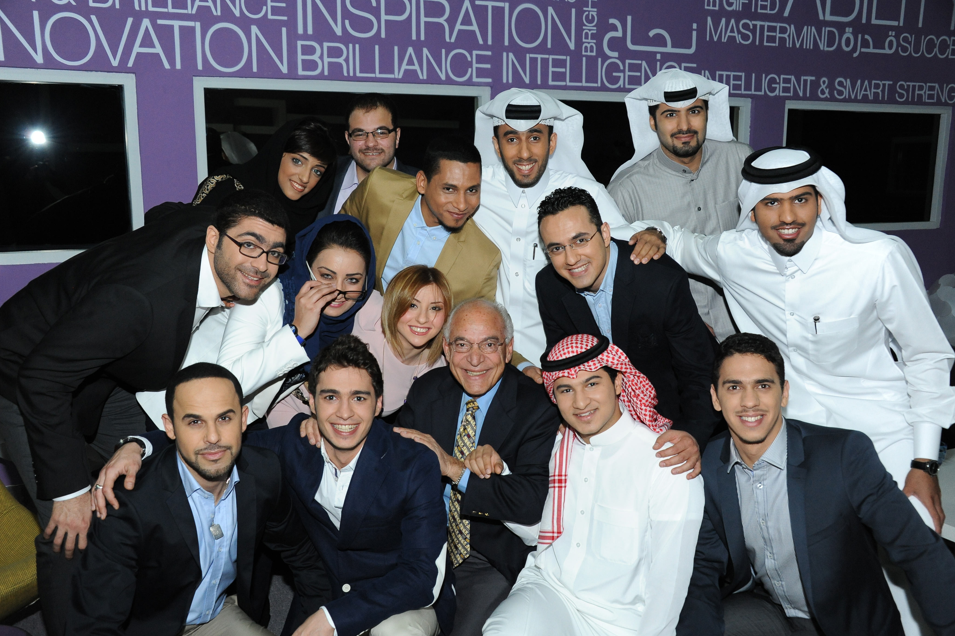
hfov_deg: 54.4
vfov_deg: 37.9
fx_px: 928
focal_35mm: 35
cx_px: 476
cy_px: 326
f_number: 5.6
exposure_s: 1/60
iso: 2500
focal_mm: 34
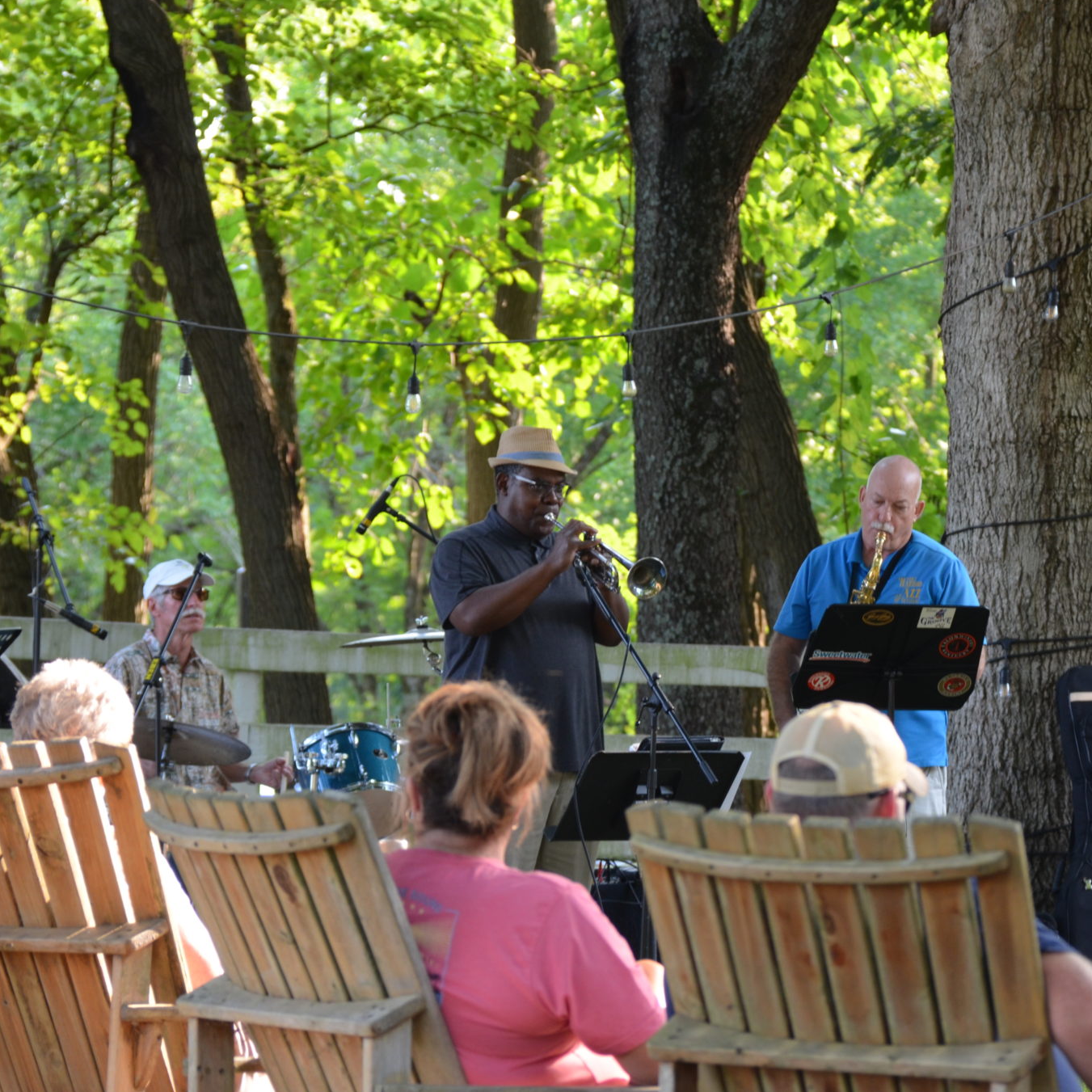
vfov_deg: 8.1
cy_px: 546
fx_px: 7709
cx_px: 723
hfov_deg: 8.1
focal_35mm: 216
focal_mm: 112
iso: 400
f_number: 5.6
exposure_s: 1/80
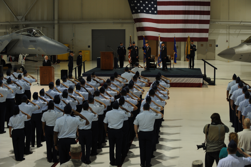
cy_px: 84
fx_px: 488
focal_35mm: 70
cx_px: 126
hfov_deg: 28.9
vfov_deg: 19.4
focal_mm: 70
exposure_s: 1/80
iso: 1000
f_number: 5.6
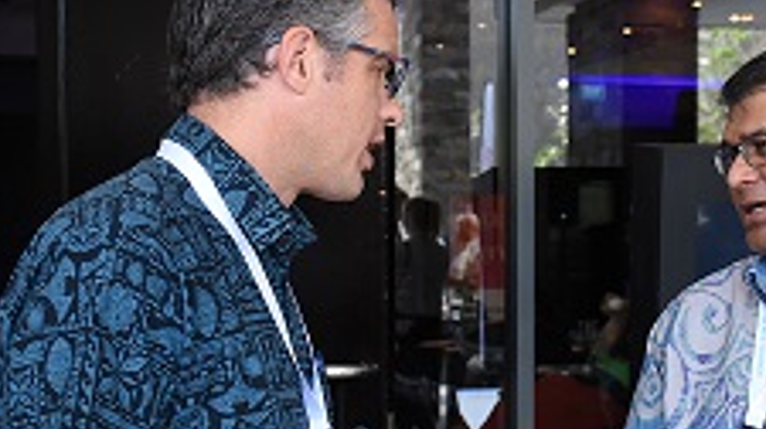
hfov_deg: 24.7
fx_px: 1725
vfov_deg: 14.1
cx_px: 584
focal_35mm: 85
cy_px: 296
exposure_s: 1/125
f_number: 5
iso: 800
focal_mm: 30
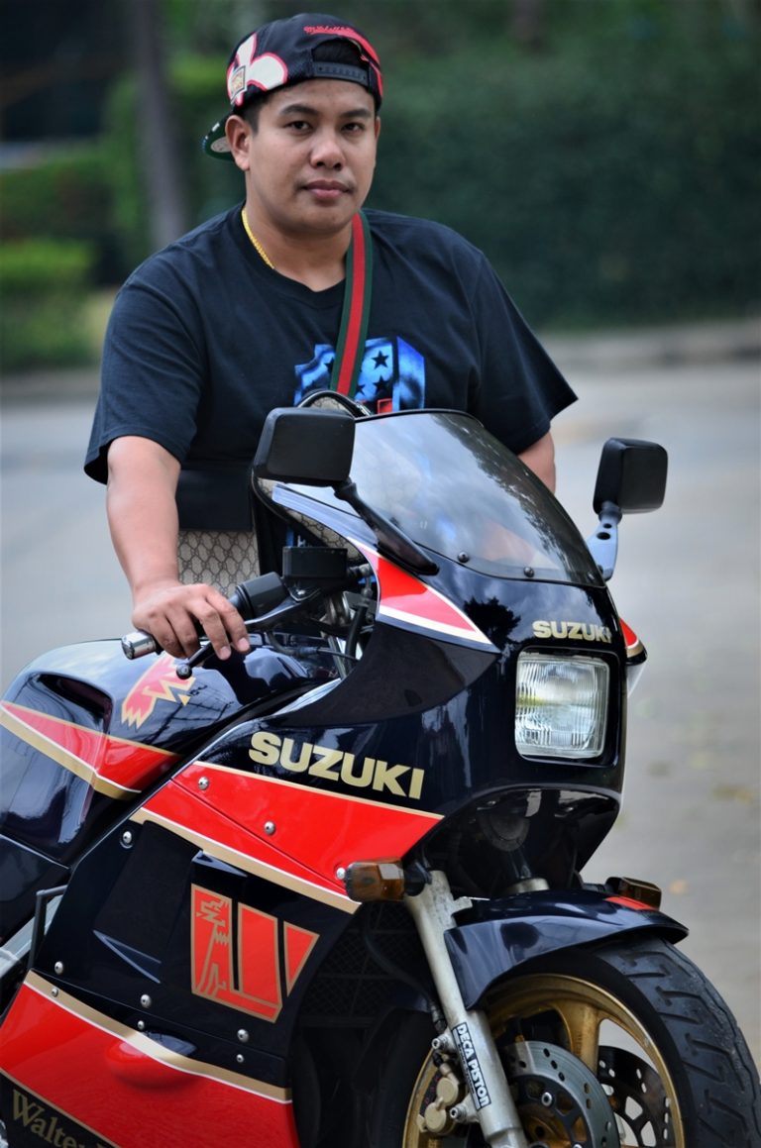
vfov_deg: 5.1
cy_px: 574
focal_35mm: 405
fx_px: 12895
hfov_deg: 3.4
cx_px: 380
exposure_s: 1/320
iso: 400
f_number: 5.6
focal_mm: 270
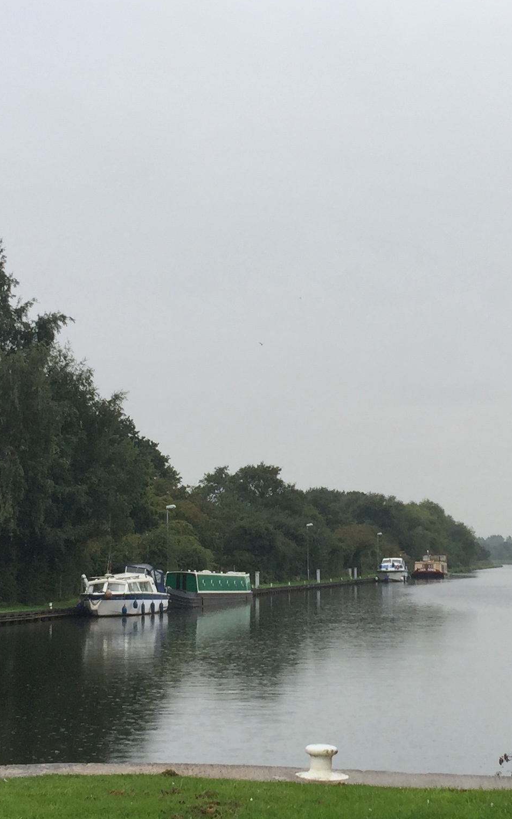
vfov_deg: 31.0
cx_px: 296
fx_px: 1474
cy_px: 489
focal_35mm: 66
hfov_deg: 19.7
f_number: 2.2
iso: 32
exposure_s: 1/299
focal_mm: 4.15
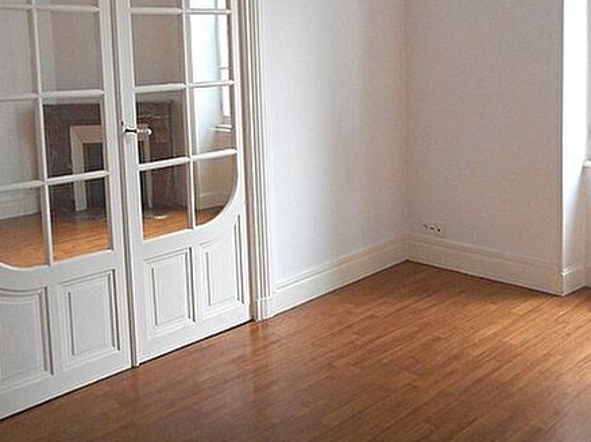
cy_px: 121
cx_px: 336
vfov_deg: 35.3
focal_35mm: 40
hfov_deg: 46.7
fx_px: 683
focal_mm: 4.5
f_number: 3.7
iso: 320
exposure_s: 1/30
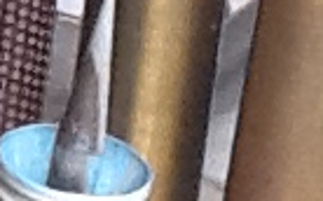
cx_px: -667
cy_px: -276
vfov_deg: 4.0
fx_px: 2850
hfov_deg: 6.0
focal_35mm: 324
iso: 125
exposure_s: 1/30
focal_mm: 2.03
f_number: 2.4
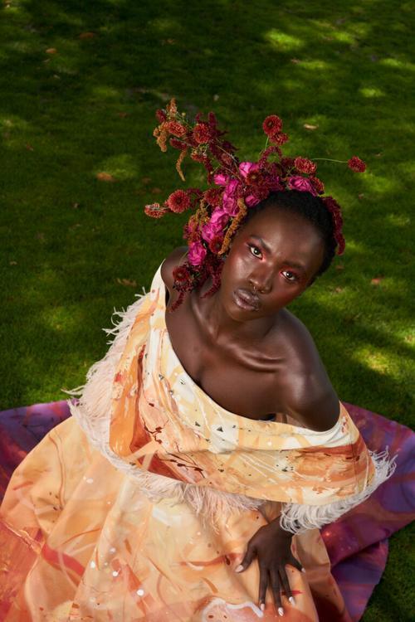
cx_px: 208
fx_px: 986
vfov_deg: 35.1
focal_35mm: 57
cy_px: 311
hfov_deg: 23.8
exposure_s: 1/160
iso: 400
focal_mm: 57
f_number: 10
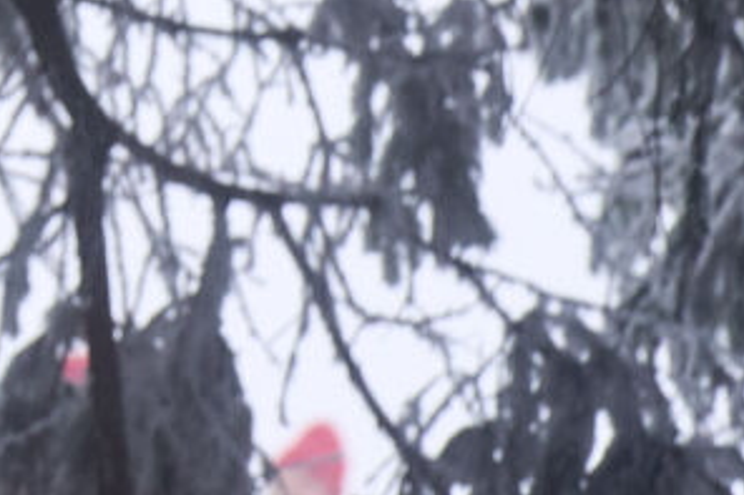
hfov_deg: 2.4
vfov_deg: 1.6
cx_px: -1173
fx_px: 17990
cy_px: -519
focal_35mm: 871
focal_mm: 146
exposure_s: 1/125
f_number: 7.1
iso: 400
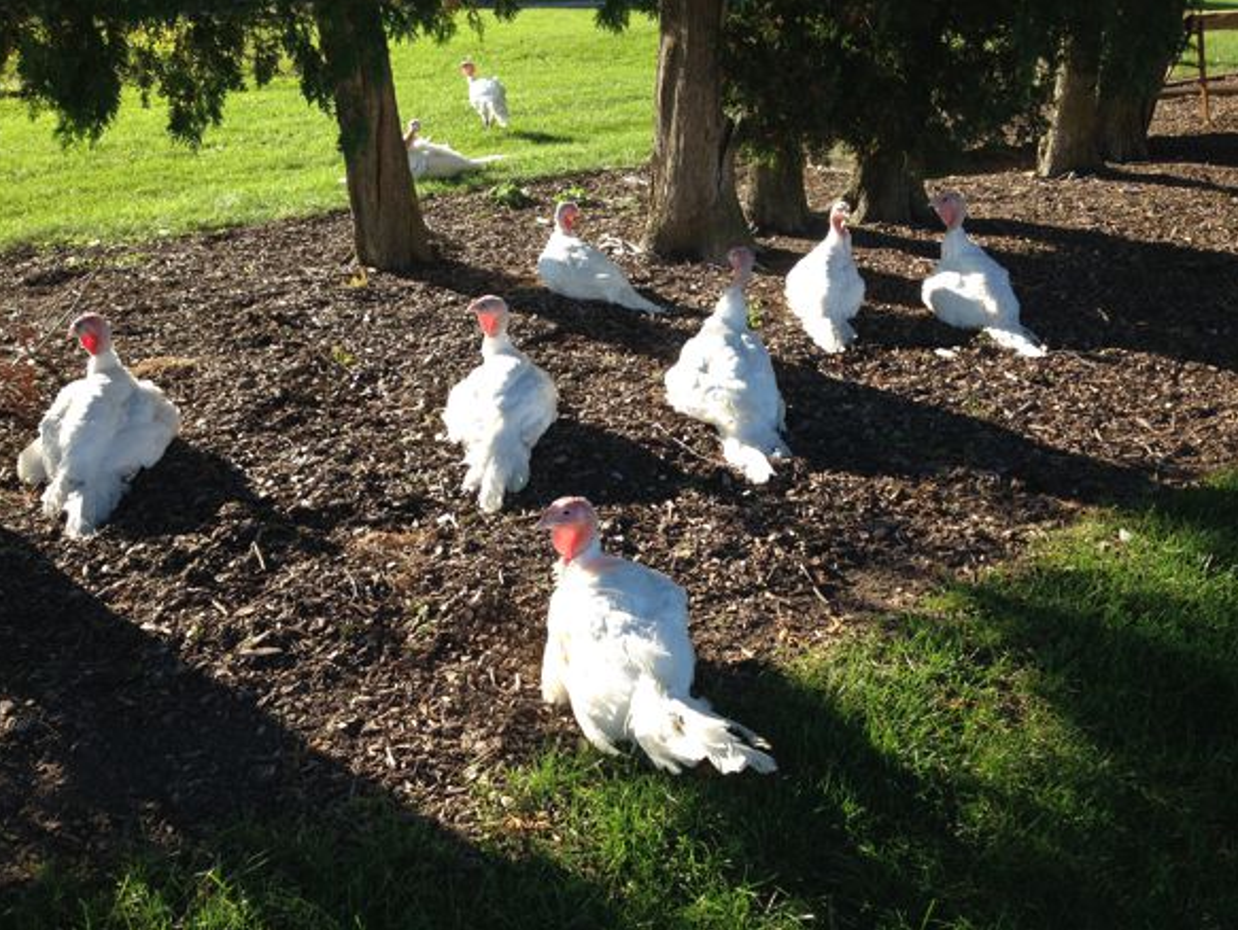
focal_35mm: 36
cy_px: 459
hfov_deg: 51.3
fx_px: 1288
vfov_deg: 39.7
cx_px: 631
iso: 50
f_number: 2.4
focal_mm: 4.28
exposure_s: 1/415
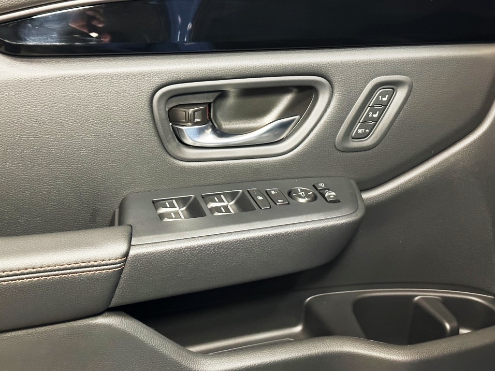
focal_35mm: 48
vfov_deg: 30.3
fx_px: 686
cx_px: 248
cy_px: 186
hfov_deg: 39.7
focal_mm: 6.86
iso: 640
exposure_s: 1/24
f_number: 1.78
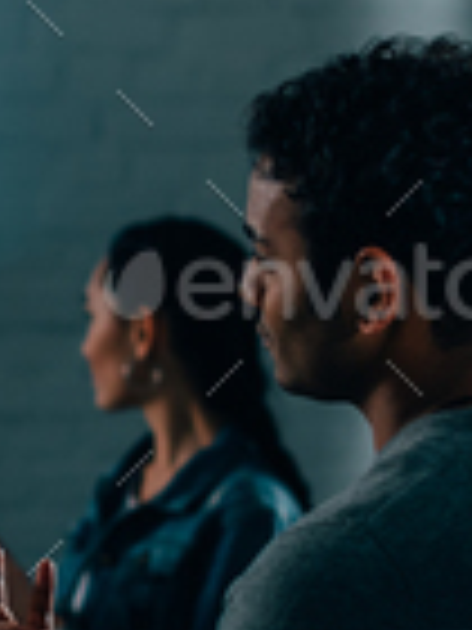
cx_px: -382
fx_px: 3691
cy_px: 500
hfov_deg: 7.1
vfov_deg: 9.7
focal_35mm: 203
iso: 320
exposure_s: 1/100
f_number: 2
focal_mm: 50
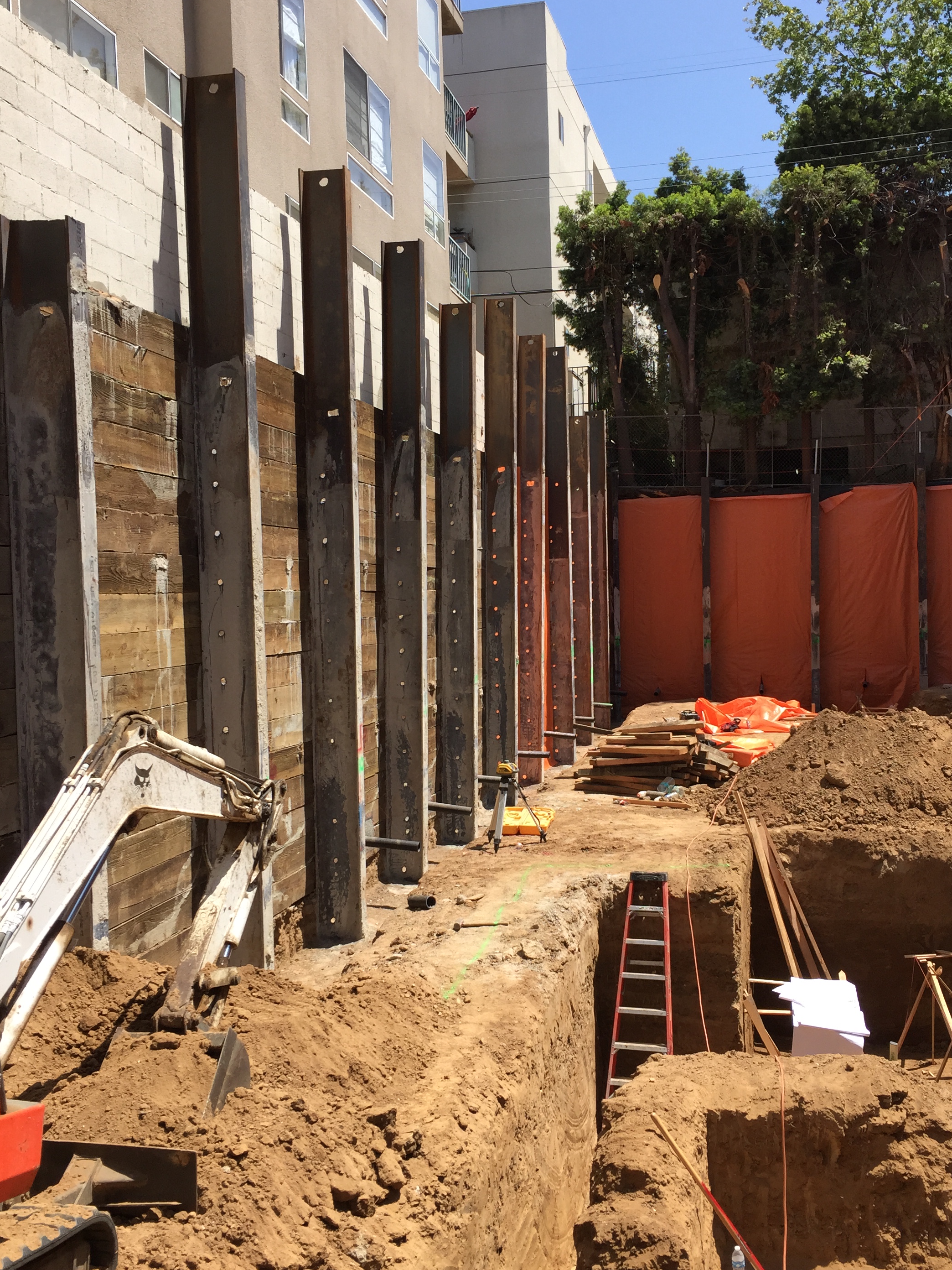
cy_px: 651
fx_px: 1247
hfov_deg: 41.8
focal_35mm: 34
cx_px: 509
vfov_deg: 54.0
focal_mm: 4.15
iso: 32
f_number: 2.2
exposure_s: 1/1319
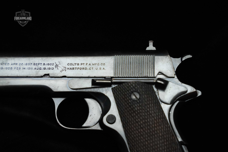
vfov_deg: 19.5
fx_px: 443
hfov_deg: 28.8
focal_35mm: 70
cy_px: 76
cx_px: 114
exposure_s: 1/500
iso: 8000
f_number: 5.6
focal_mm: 70
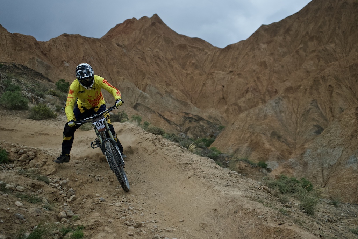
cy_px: 120
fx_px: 428
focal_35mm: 43
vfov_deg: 31.2
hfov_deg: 45.4
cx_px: 179
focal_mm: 43
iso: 1600
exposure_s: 1/1600
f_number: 4.5
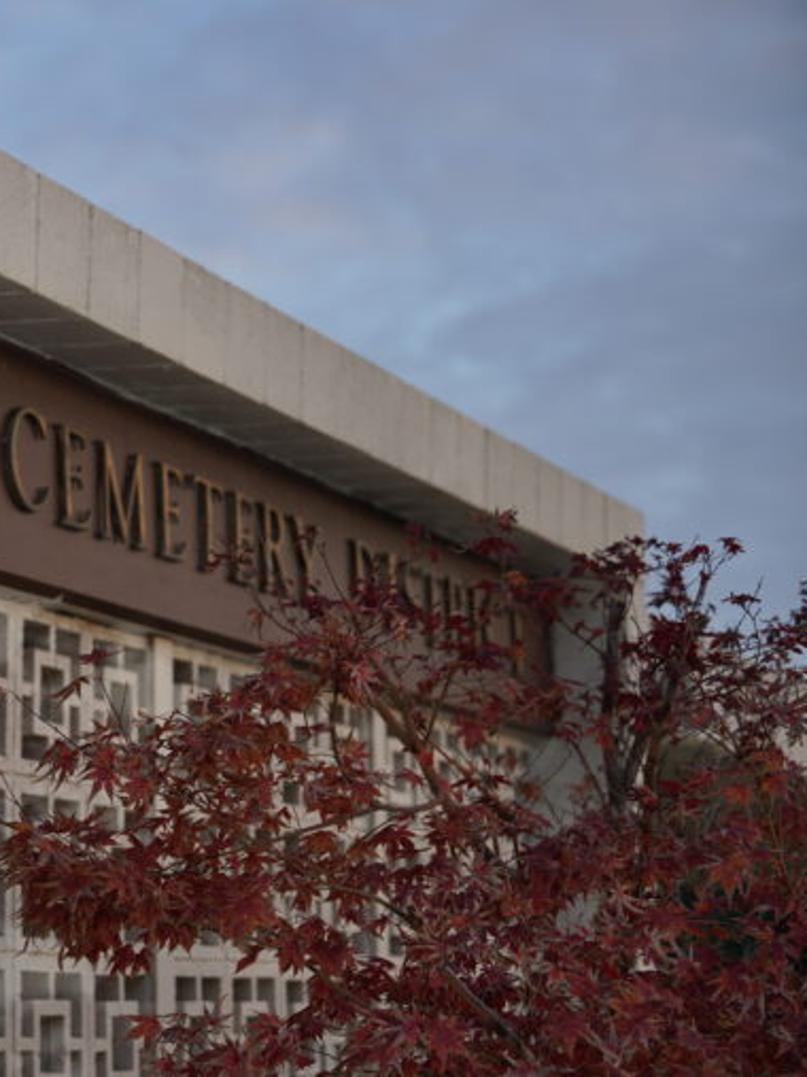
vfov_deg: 19.3
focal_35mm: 102
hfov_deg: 14.3
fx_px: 3172
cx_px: 40
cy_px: 537
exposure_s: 1/250
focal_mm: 70
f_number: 2.8
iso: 100
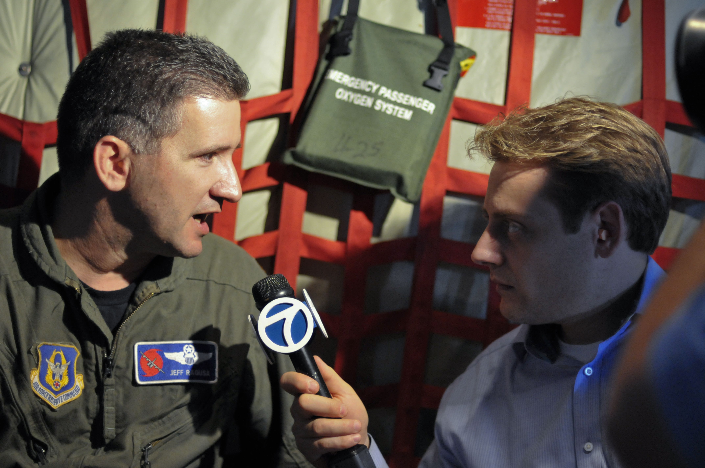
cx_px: 352
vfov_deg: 18.1
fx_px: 1467
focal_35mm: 75
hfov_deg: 27.0
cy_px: 234
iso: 1600
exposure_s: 1/125
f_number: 1.8
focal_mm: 50
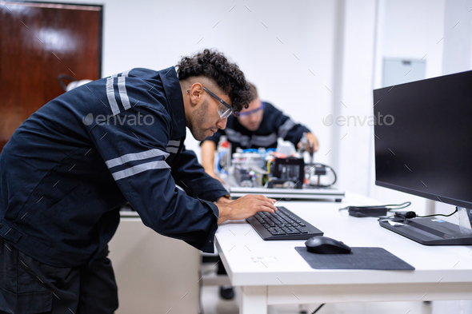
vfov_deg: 37.8
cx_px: 236
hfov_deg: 54.4
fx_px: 459
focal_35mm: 35
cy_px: 157
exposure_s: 1/640
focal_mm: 35
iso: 1000
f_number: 1.4
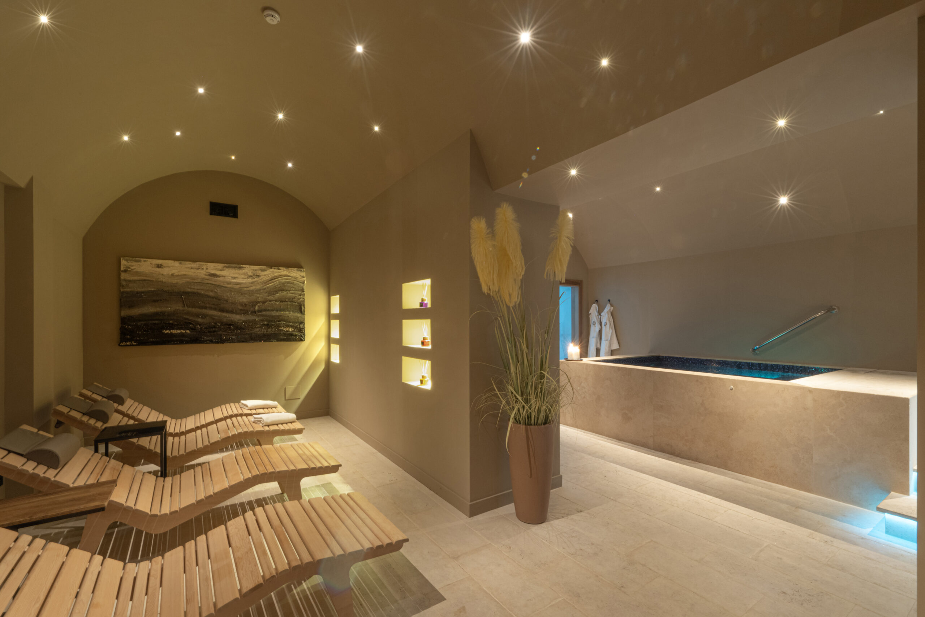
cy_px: 308
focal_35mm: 14
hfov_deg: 104.3
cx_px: 462
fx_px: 360
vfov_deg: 81.2
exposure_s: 13
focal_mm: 14
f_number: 22
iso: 500
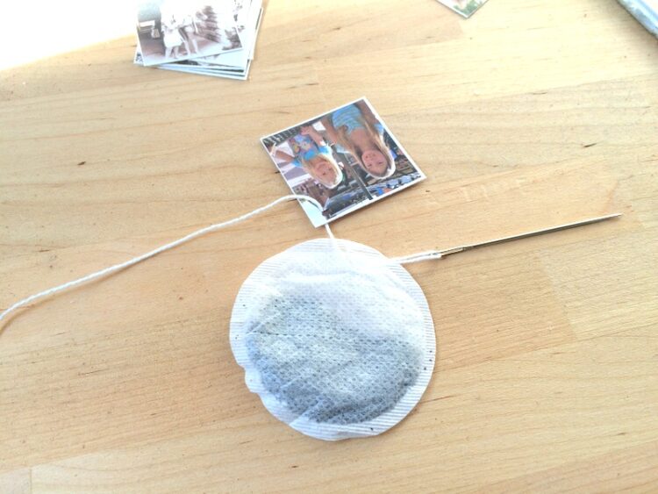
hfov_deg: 61.6
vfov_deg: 48.3
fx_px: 551
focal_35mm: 29
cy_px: 247
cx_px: 329
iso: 32
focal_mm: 4.15
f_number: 2.2
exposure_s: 1/120
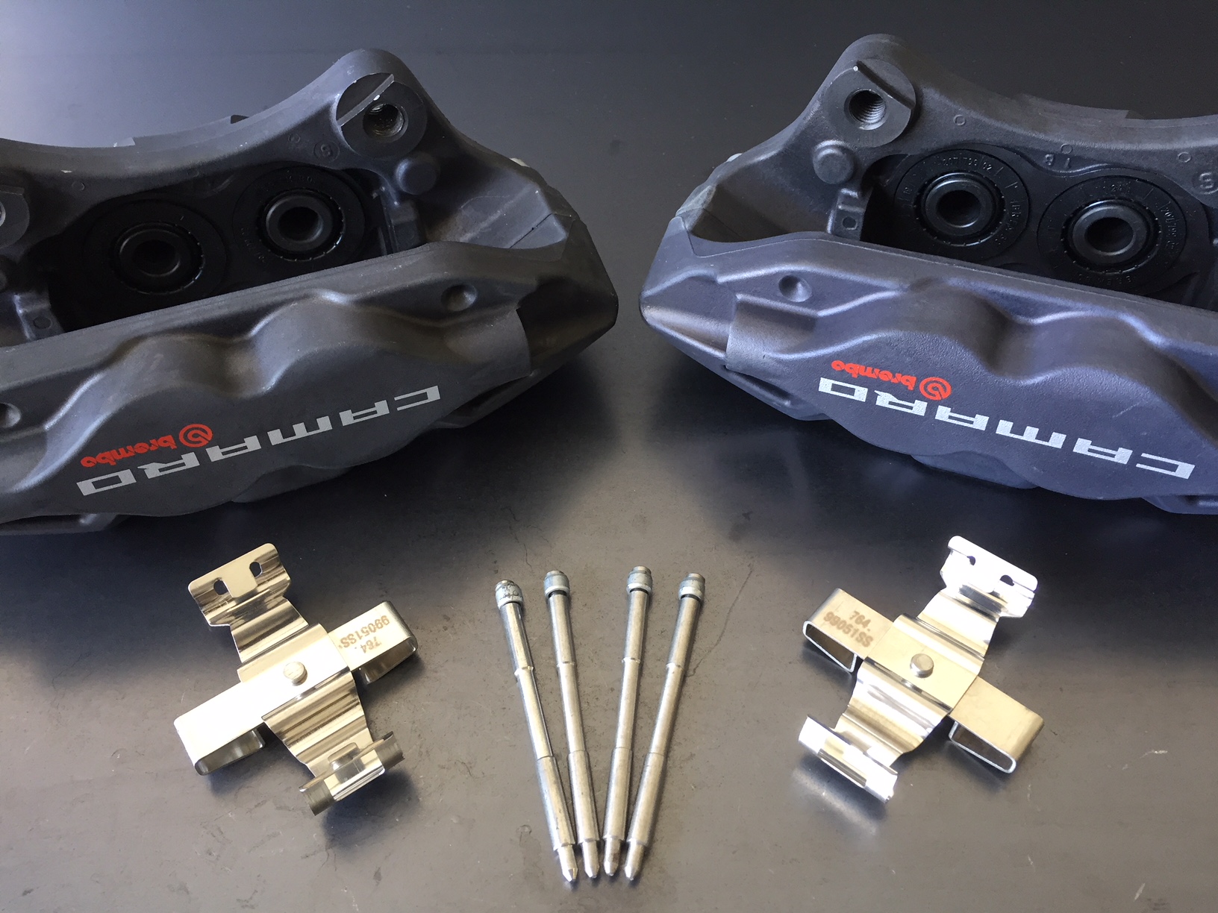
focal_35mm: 29
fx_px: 1020
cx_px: 609
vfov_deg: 48.2
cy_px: 456
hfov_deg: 61.7
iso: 80
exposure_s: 1/30
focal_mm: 4.15
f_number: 2.2
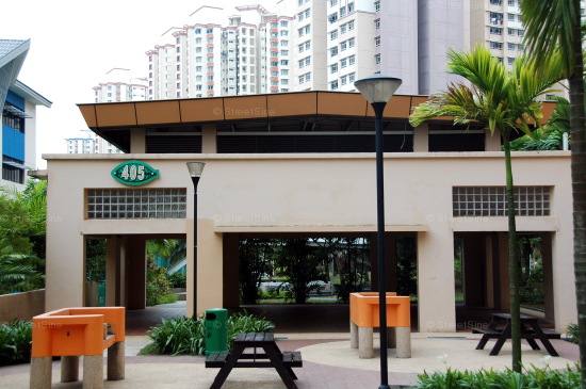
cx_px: 293
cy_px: 194
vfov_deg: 26.4
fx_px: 829
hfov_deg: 38.9
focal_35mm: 51
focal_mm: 34
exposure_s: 1/400
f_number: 5.6
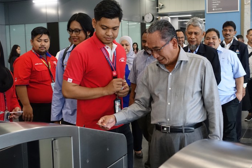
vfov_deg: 29.8
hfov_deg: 43.6
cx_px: 136
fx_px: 315
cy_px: 75
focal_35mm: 45
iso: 1600
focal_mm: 14.3
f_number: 2.8
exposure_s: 1/250
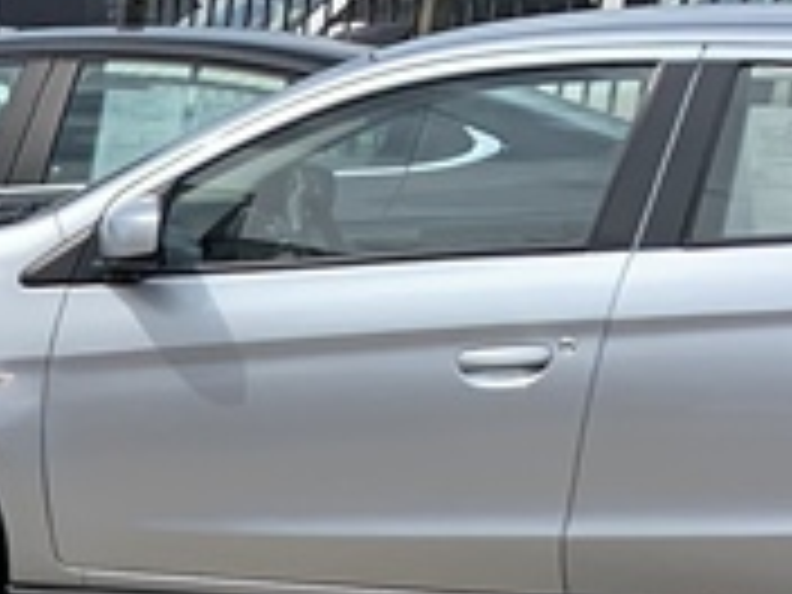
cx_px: -1314
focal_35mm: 142
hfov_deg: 10.9
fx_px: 3249
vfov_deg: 10.0
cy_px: 981
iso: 25
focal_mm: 4.25
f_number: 1.8
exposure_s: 1/1149
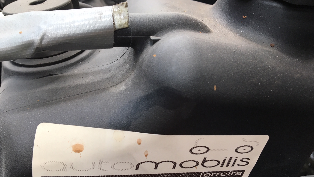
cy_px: 116
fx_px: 266
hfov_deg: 61.0
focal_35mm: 32
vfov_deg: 36.4
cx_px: 155
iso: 25
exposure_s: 1/33
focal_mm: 4.15
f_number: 2.2
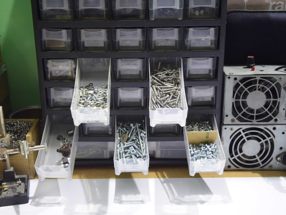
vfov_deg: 28.8
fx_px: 418
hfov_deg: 37.8
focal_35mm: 51
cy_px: 107
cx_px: 129
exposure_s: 1/60
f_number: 4.2
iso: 800
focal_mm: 31
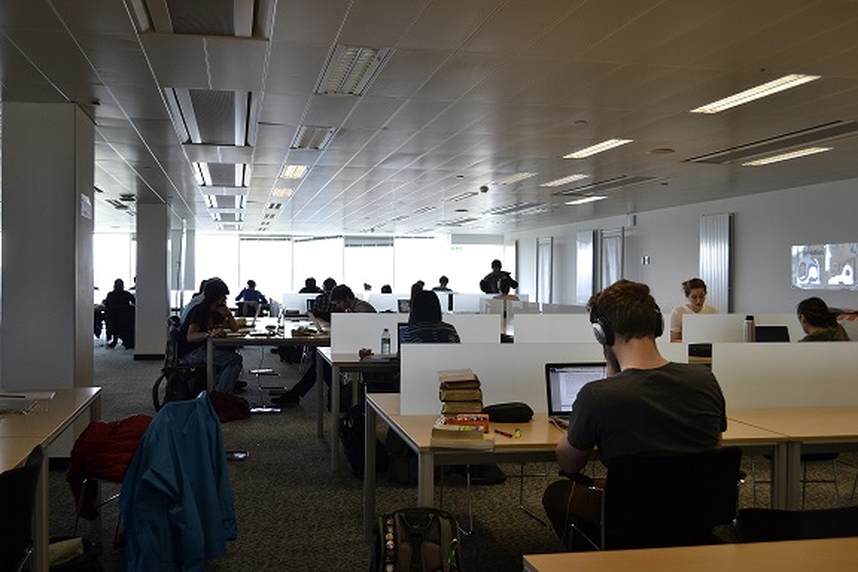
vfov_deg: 34.2
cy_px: 286
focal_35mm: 39
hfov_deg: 49.6
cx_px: 429
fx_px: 929
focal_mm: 26
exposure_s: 1/100
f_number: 5
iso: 400
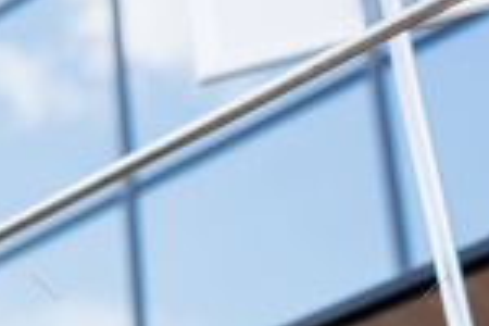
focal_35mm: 138
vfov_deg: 9.4
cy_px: 632
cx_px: -264
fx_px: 1874
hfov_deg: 13.9
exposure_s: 1/400
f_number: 3.5
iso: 160
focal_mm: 35
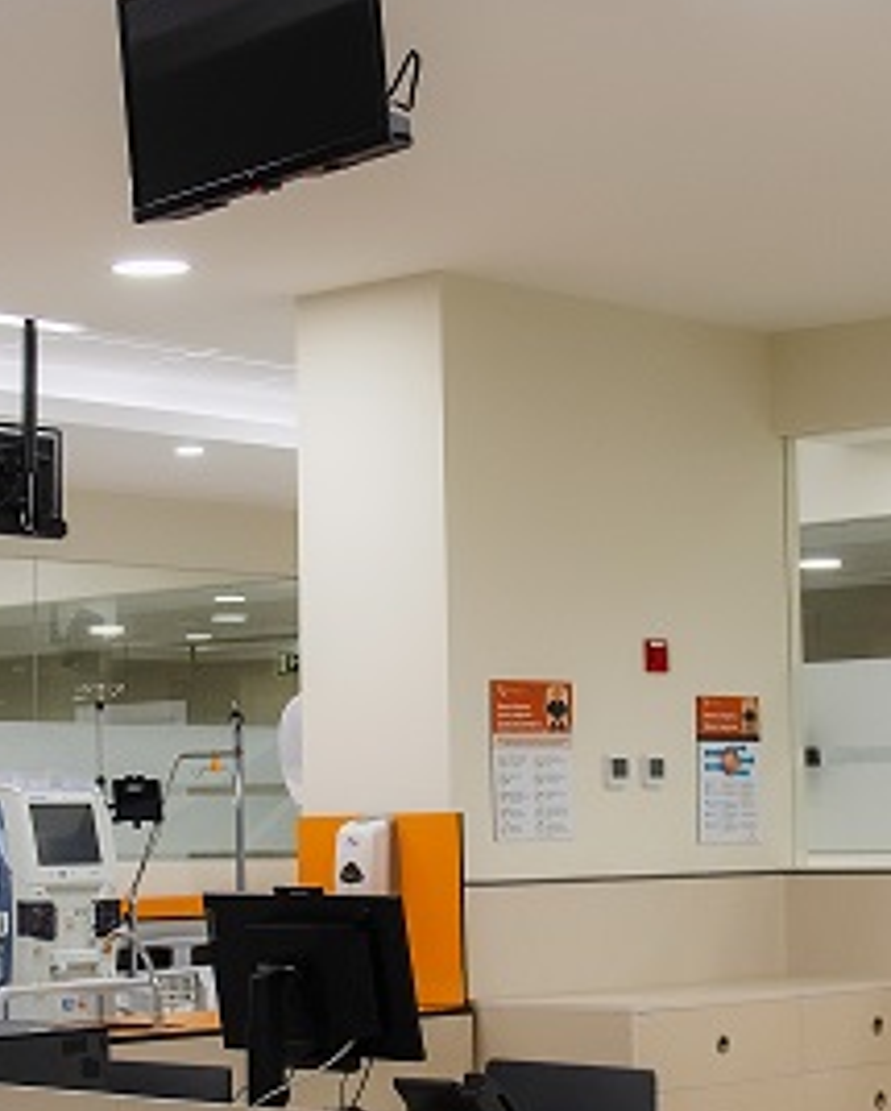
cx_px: 377
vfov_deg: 22.2
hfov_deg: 17.9
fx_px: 2830
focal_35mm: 86
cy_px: 636
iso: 640
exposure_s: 1/160
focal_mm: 24
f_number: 5
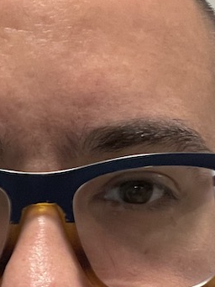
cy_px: 295
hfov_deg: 12.5
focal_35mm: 117
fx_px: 970
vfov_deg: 16.5
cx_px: 8
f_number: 2.2
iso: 320
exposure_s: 1/30
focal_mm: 2.71
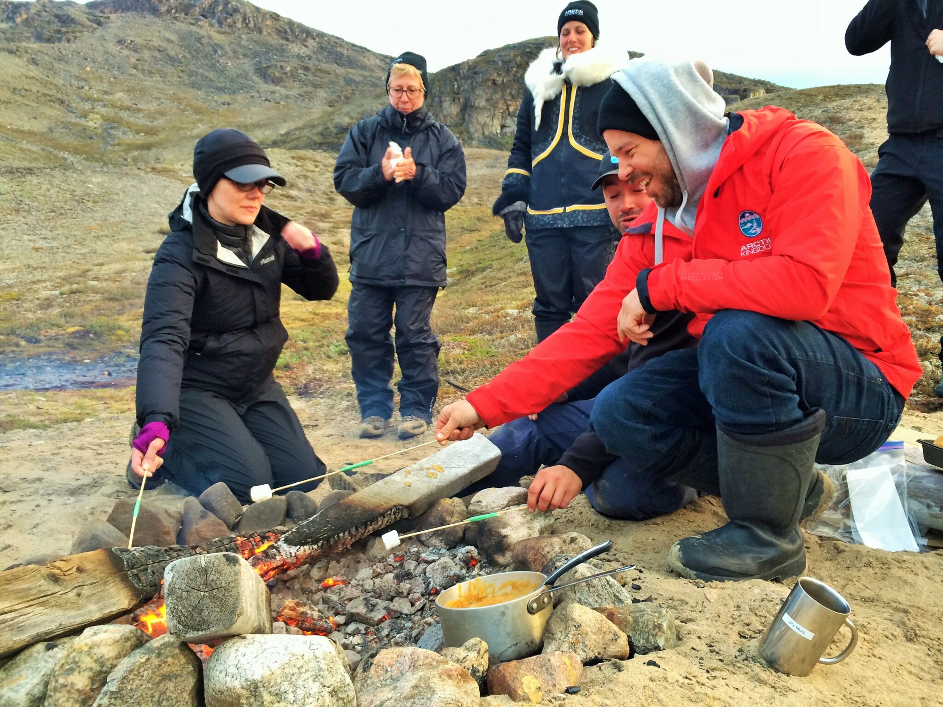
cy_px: 354
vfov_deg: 48.2
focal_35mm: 29
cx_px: 472
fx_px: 790
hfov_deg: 61.7
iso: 80
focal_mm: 4.15
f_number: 2.2
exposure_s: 1/30
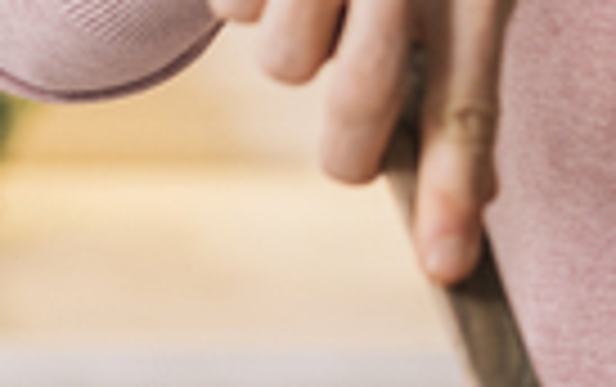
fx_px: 5513
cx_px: 994
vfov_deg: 4.0
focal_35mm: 328
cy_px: -407
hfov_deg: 6.3
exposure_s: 1/320
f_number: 1.8
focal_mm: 50
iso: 640
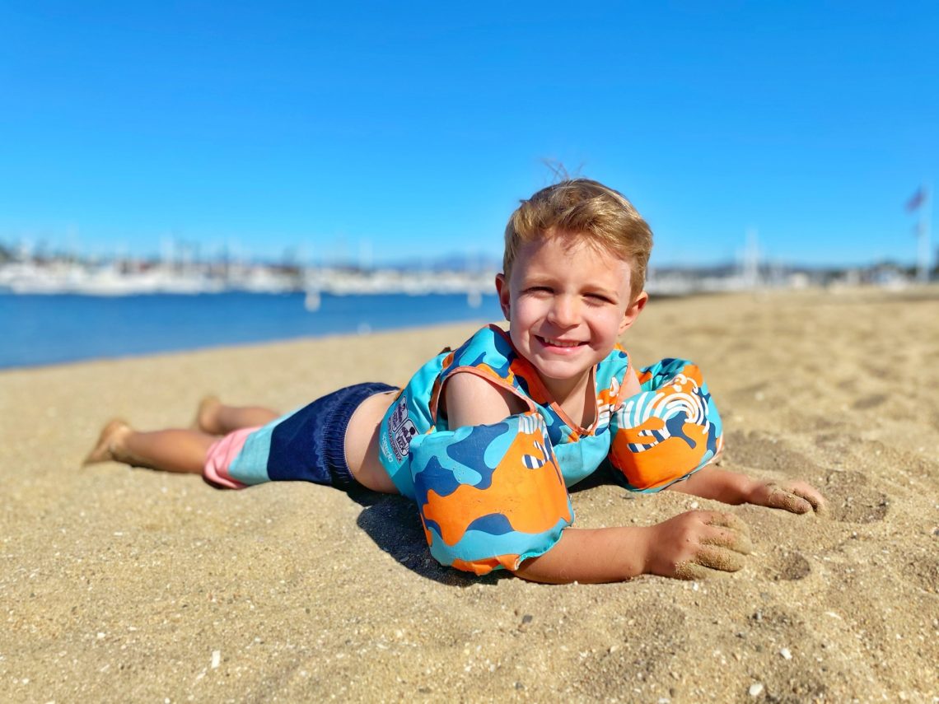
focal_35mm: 26
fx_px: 705
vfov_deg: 53.1
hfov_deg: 67.3
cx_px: 470
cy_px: 352
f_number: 1.8
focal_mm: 4.25
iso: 32
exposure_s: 1/4808
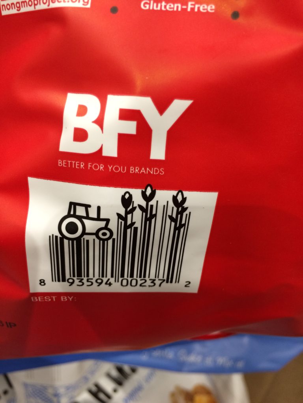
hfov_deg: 48.2
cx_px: 152
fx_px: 338
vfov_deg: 61.7
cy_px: 202
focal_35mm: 29
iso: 125
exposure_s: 1/33
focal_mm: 4.15
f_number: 2.2
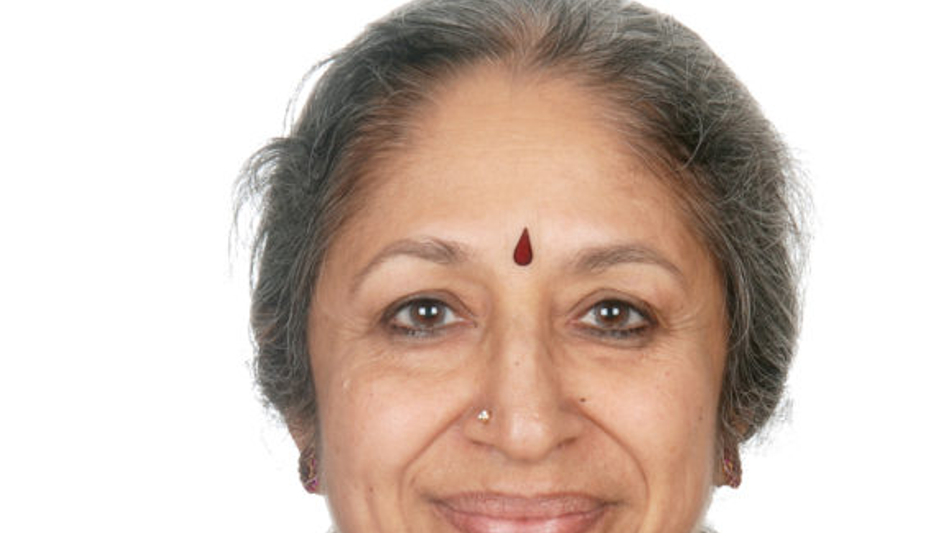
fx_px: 5257
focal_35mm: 209
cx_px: 523
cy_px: 617
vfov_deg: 5.8
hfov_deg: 10.3
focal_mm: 75
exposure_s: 1/125
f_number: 13
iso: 100
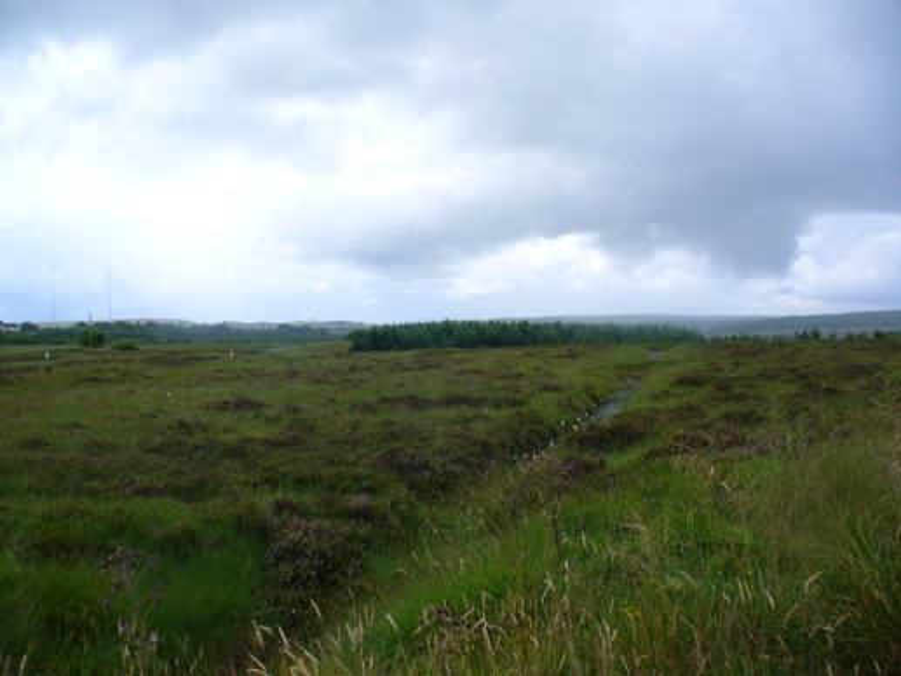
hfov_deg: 50.1
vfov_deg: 38.7
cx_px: 450
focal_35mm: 37
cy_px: 338
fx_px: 963
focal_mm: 6.1
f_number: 5.6
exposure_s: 1/160
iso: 80
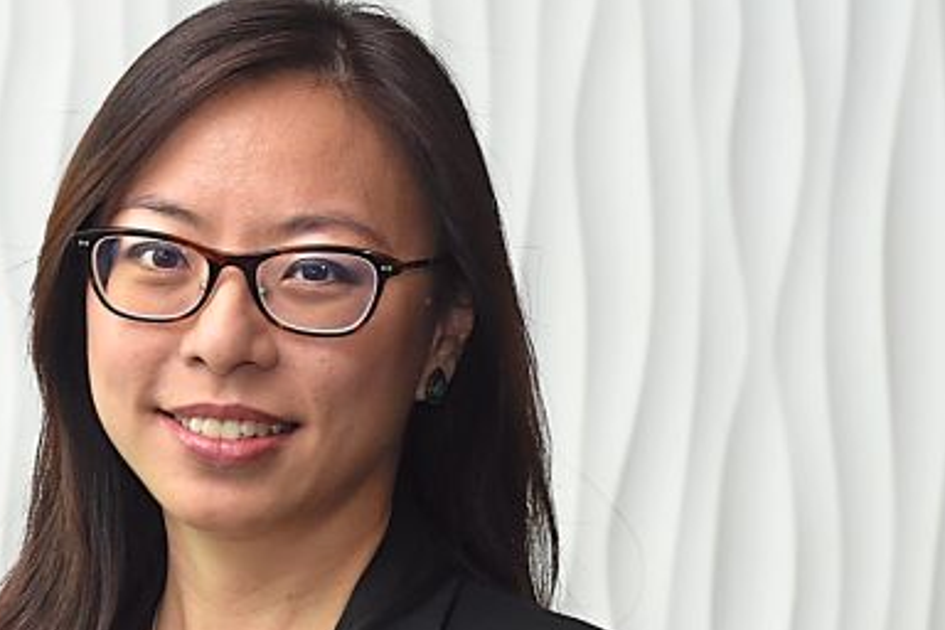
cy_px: 524
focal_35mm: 242
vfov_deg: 5.7
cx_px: -325
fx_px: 6352
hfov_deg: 8.4
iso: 1100
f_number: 4.5
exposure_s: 1/200
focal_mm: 50
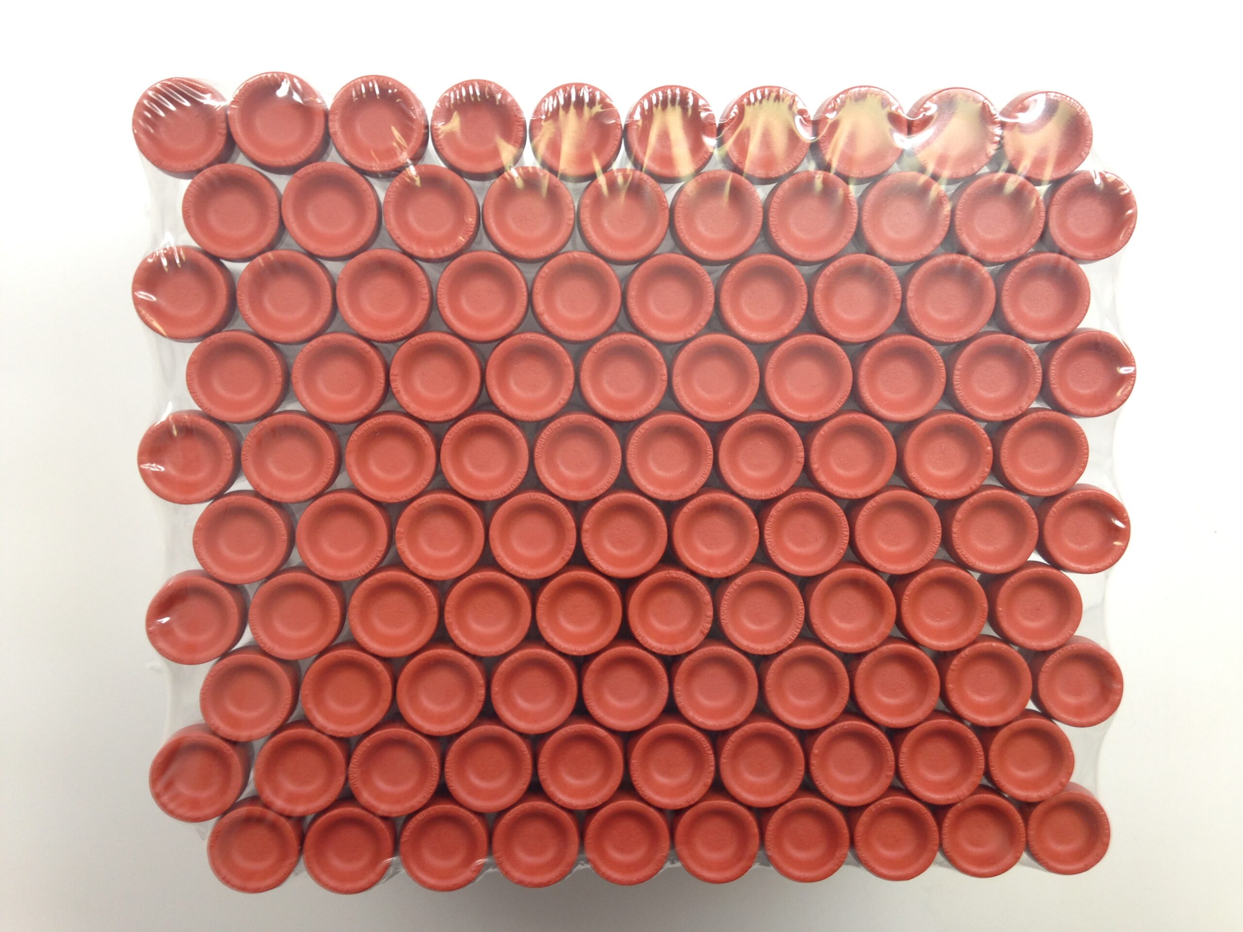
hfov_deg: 55.4
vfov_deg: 42.9
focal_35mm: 33
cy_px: 466
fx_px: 1185
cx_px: 622
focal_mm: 4.12
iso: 64
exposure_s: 1/20
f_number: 2.4
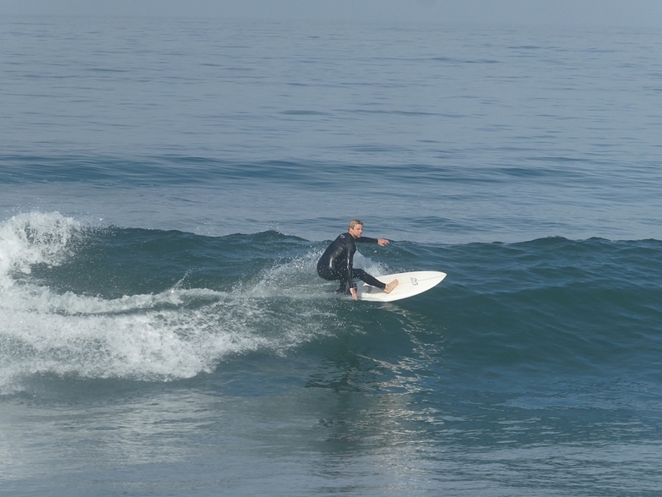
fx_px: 7133
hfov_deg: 5.3
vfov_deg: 4.0
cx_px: 331
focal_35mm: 373
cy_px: 248
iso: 80
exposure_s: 1/400
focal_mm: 66.8
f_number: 6
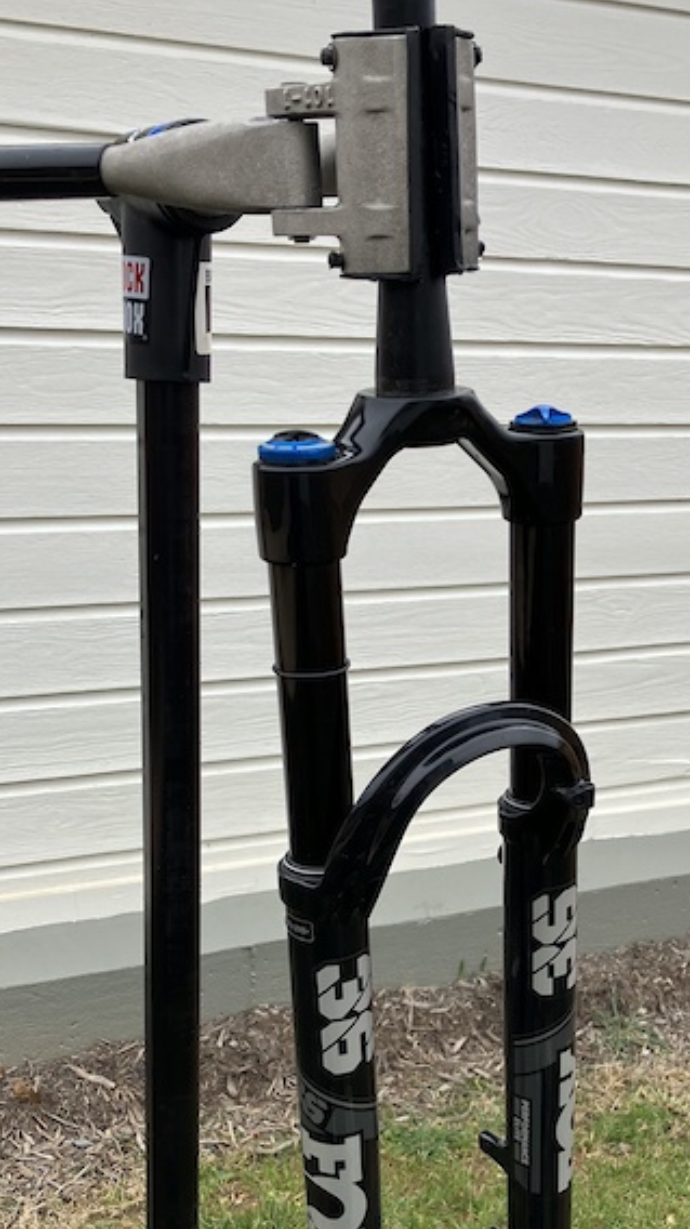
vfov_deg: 46.7
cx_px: 437
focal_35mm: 43
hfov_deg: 27.6
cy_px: 814
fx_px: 1400
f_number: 1.8
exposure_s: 1/665
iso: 32
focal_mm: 3.99
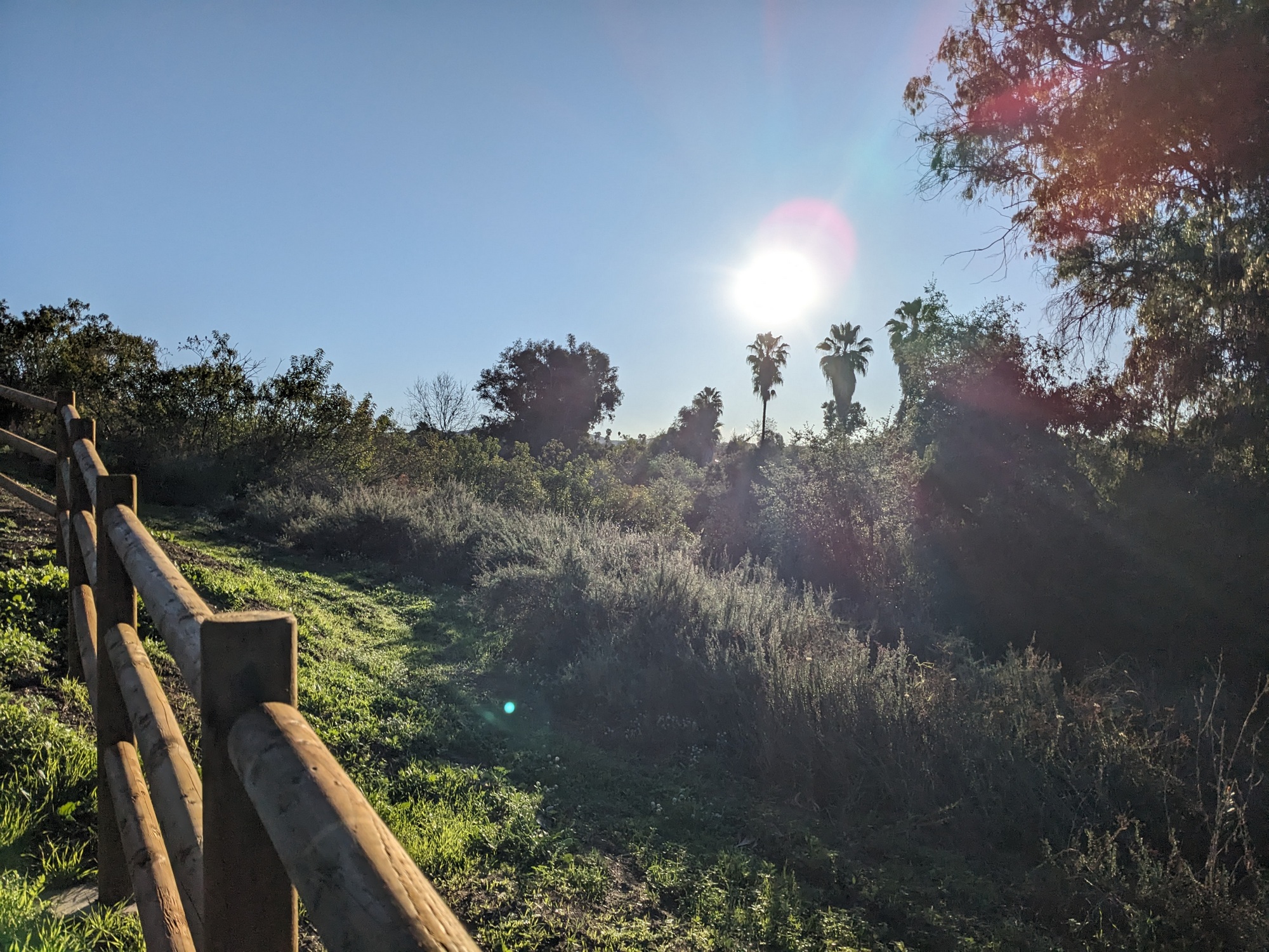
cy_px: 476
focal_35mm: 27
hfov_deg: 65.3
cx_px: 634
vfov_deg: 51.4
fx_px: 990
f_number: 1.73
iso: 61
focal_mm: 4.38
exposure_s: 1/11765
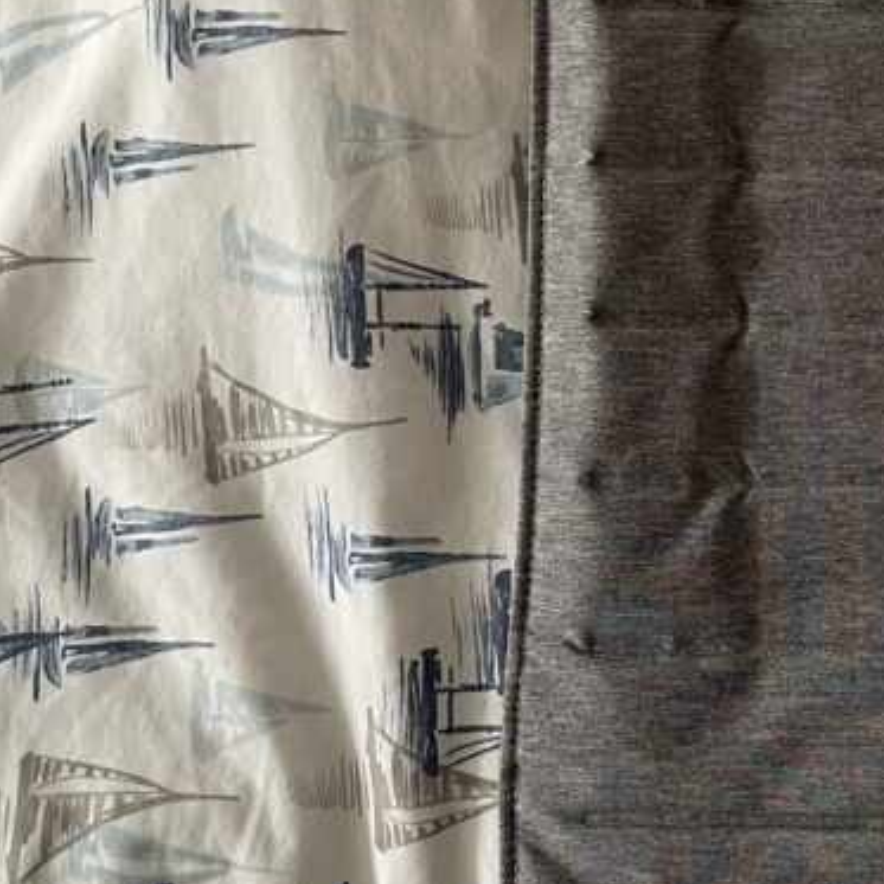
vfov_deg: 22.9
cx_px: 829
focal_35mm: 74
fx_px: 2138
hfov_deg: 22.7
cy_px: 142
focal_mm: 4.2
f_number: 1.6
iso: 160
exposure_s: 1/60
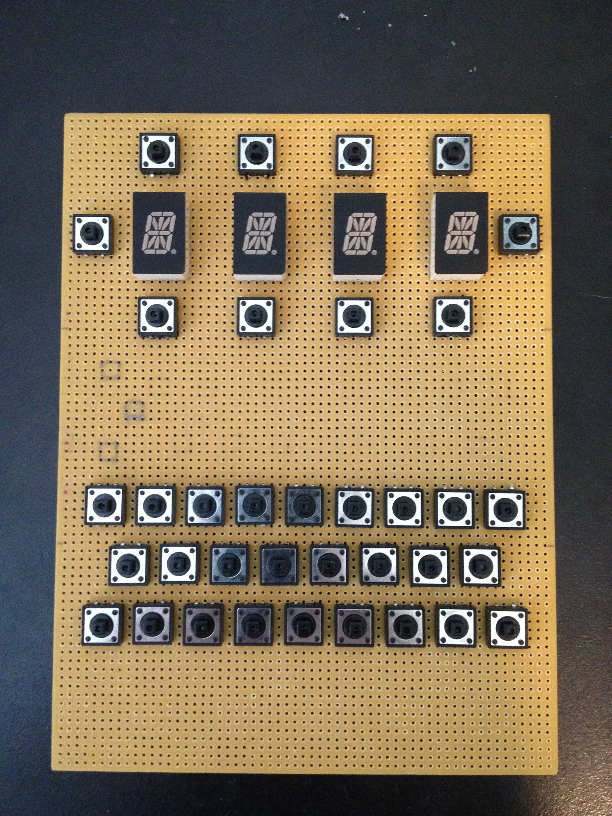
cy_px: 408
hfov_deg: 40.7
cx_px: 306
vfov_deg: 52.6
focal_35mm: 35
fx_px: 825
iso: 400
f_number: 2.4
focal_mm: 4.28
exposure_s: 1/15
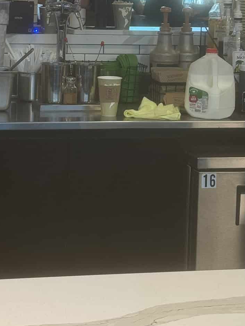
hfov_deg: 14.2
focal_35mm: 104
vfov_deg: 18.6
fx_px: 981
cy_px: 38
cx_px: 62
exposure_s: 1/120
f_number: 1.8
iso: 80
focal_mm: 6.8
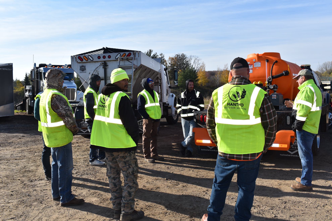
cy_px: 110
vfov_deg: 38.4
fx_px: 318
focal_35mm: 34
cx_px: 166
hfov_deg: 55.1
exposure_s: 1/200
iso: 100
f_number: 10
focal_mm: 23
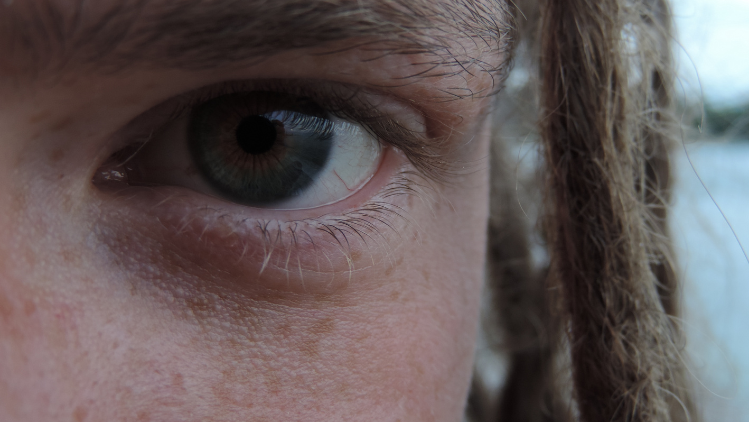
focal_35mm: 52
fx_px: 1033
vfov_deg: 23.1
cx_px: 376
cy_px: 185
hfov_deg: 39.9
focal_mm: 8.3
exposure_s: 1/50
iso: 80
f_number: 3.5
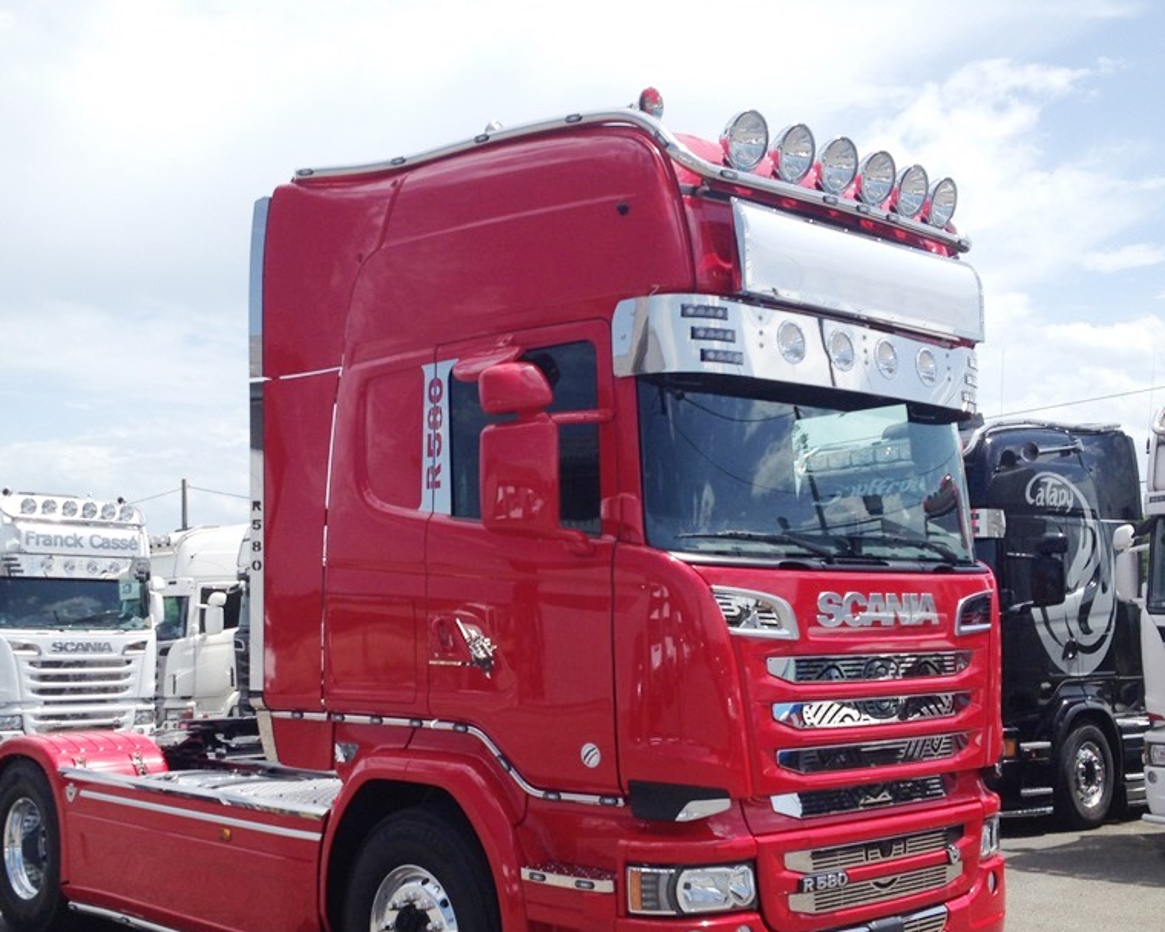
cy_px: 572
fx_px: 1586
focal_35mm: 46
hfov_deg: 40.3
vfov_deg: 32.6
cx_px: 540
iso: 50
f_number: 2.4
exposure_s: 1/1842
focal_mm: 4.28
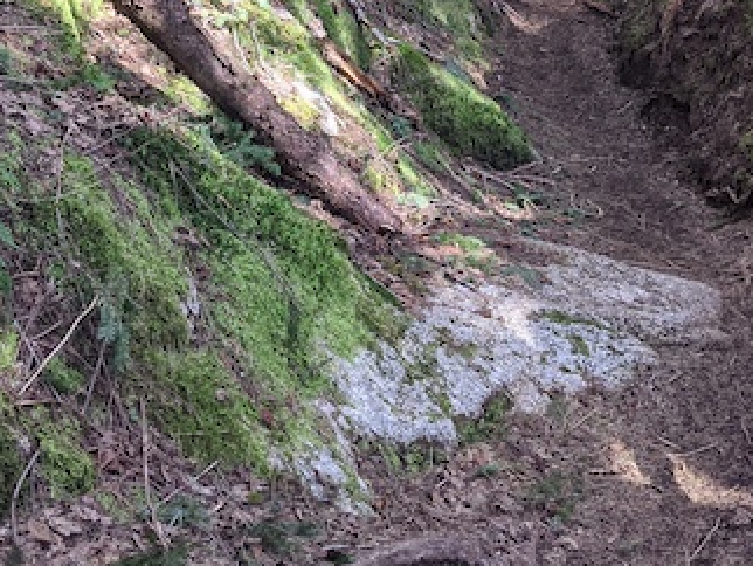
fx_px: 1459
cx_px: 355
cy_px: 12
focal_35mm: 67
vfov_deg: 21.3
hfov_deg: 28.9
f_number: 1.73
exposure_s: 1/361
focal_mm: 4.38
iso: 58
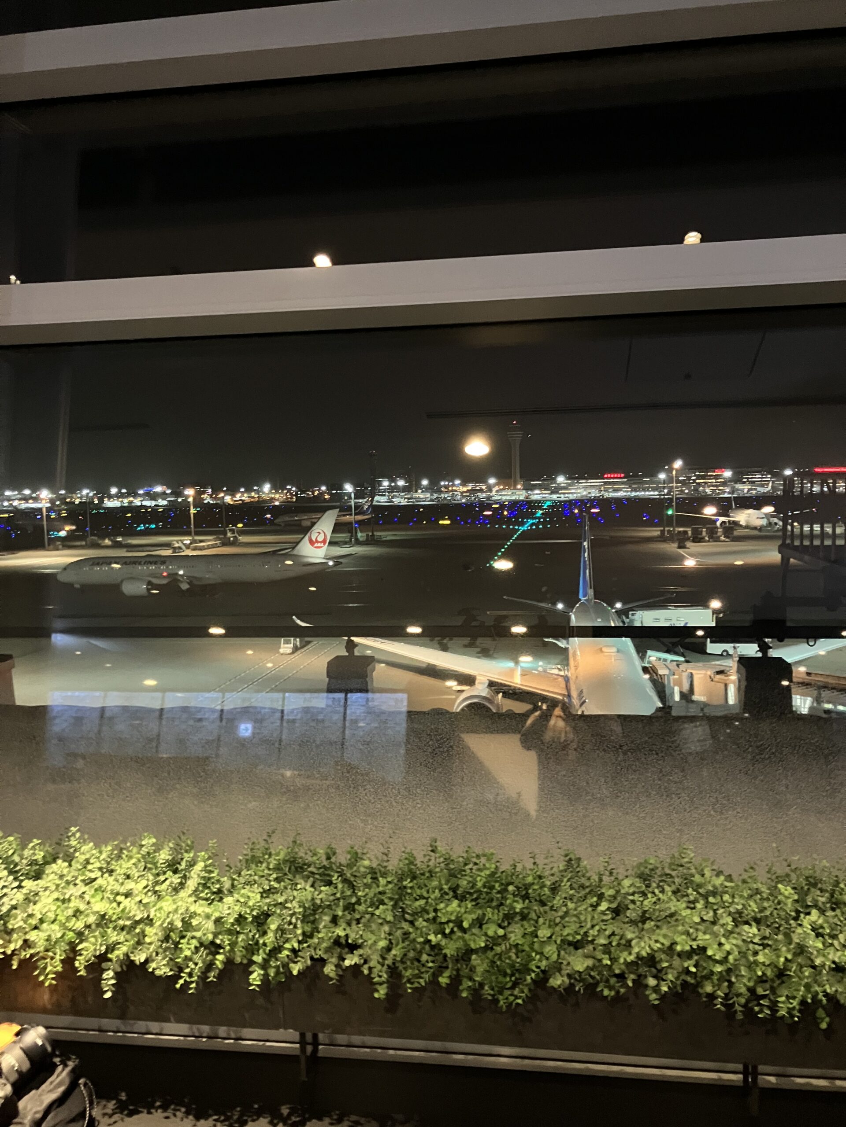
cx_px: 423
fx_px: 912
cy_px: 564
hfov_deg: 49.7
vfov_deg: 63.4
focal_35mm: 28
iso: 640
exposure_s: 1/20
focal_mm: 3.99
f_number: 1.8
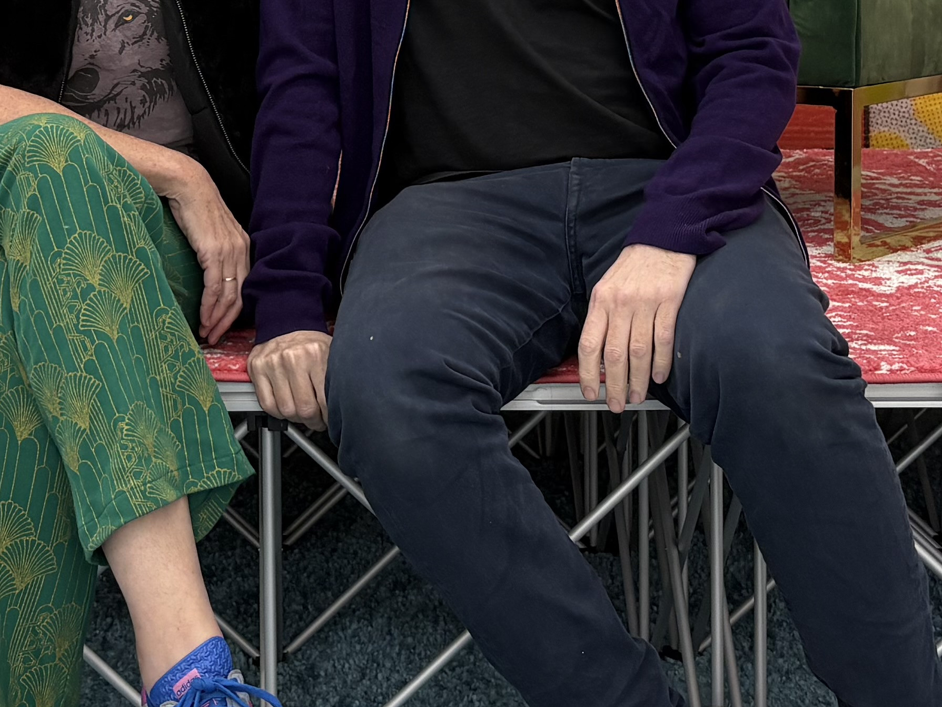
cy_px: -26
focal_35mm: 83
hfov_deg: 23.4
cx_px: 256
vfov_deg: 17.3
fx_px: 2259
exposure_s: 1/60
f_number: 1.6
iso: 125
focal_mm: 5.96
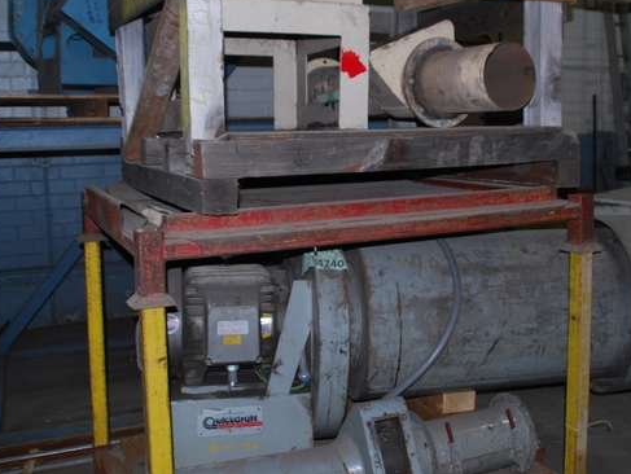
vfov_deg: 35.6
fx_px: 730
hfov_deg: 46.5
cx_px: 384
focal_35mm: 40
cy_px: 152
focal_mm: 18
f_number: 3.5
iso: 200
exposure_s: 1/60
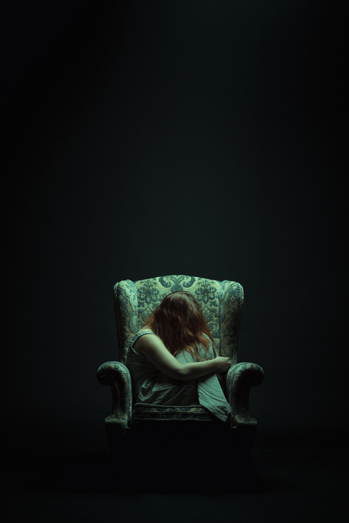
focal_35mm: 85
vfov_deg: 23.9
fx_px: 1235
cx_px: 174
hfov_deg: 16.1
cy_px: 262
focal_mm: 85
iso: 50
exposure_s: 1/125
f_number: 1.8
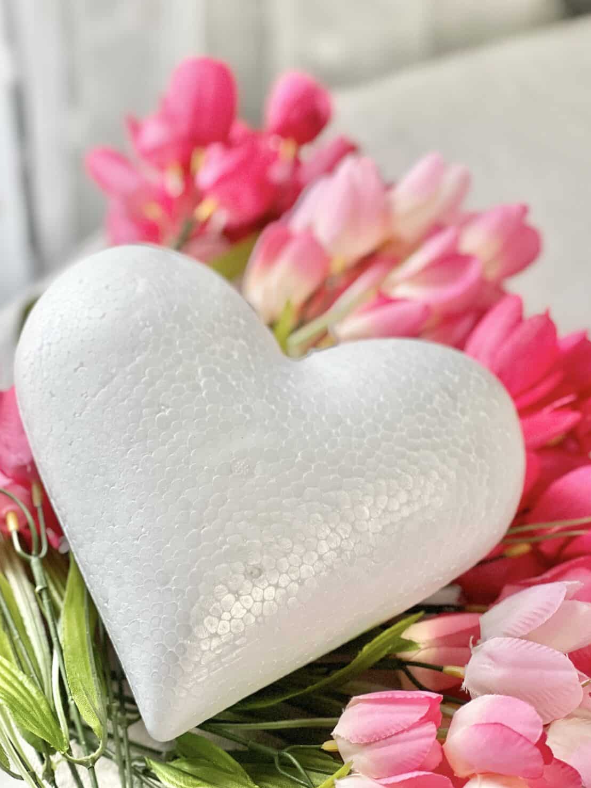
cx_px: 290
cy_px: 380
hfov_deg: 18.4
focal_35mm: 80
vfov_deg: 24.4
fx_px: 1821
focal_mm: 9
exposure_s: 1/120
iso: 160
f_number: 2.8
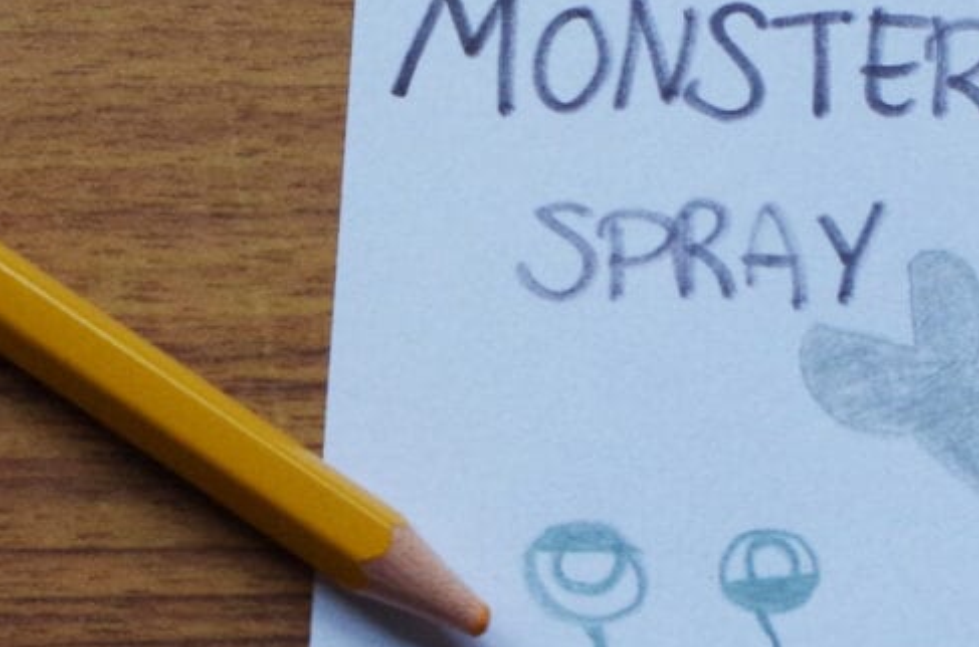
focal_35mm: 143
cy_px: 229
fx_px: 3879
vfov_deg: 9.5
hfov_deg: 14.4
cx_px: 432
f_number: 6.3
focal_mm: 23.13
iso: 800
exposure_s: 1/640
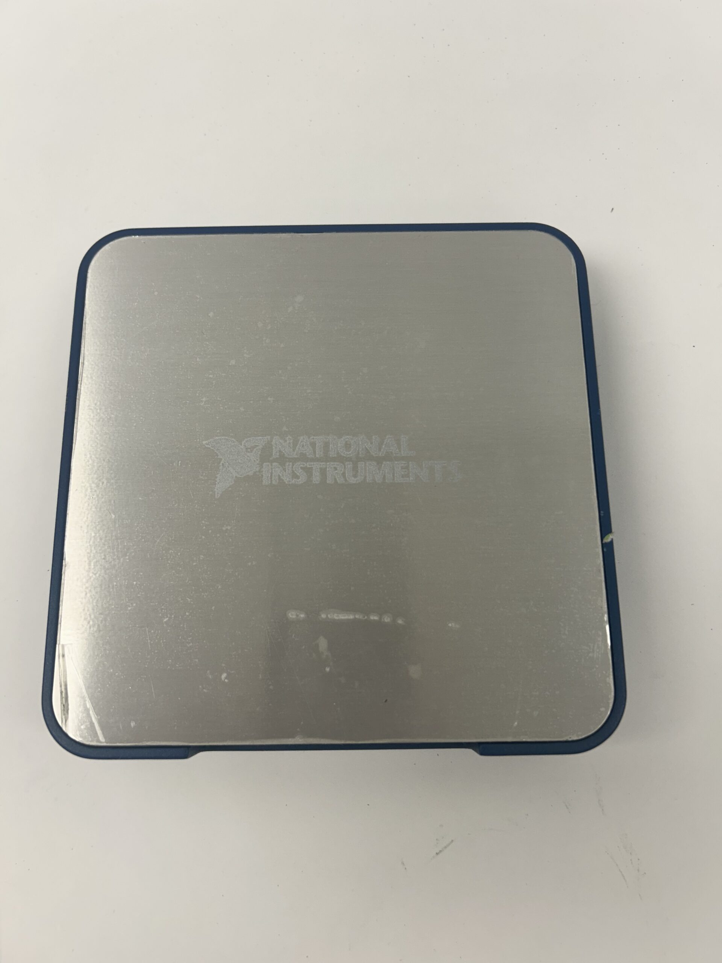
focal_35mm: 26
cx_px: 361
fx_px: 723
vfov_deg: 67.3
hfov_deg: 53.1
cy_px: 482
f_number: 1.5
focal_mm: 5.7
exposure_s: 1/134
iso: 32
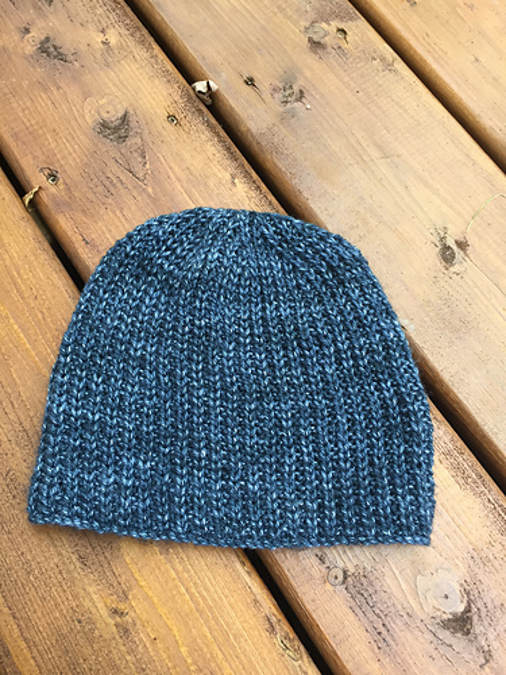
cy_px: 338
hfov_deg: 48.2
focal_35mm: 29
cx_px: 253
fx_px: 565
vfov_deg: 61.7
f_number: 2.2
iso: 32
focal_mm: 4.15
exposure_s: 1/30
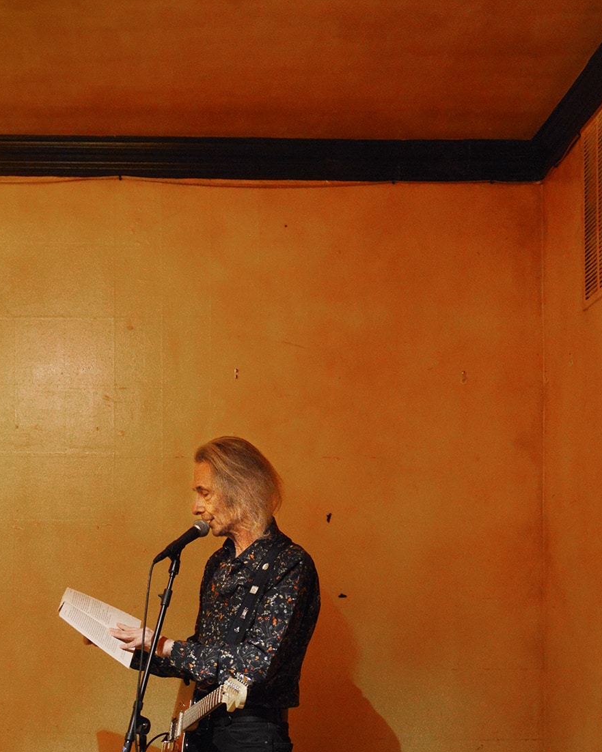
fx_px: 1025
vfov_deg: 36.3
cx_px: 145
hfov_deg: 32.1
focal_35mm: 46
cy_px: 751
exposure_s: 1/60
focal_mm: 24
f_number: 2.8
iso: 3200
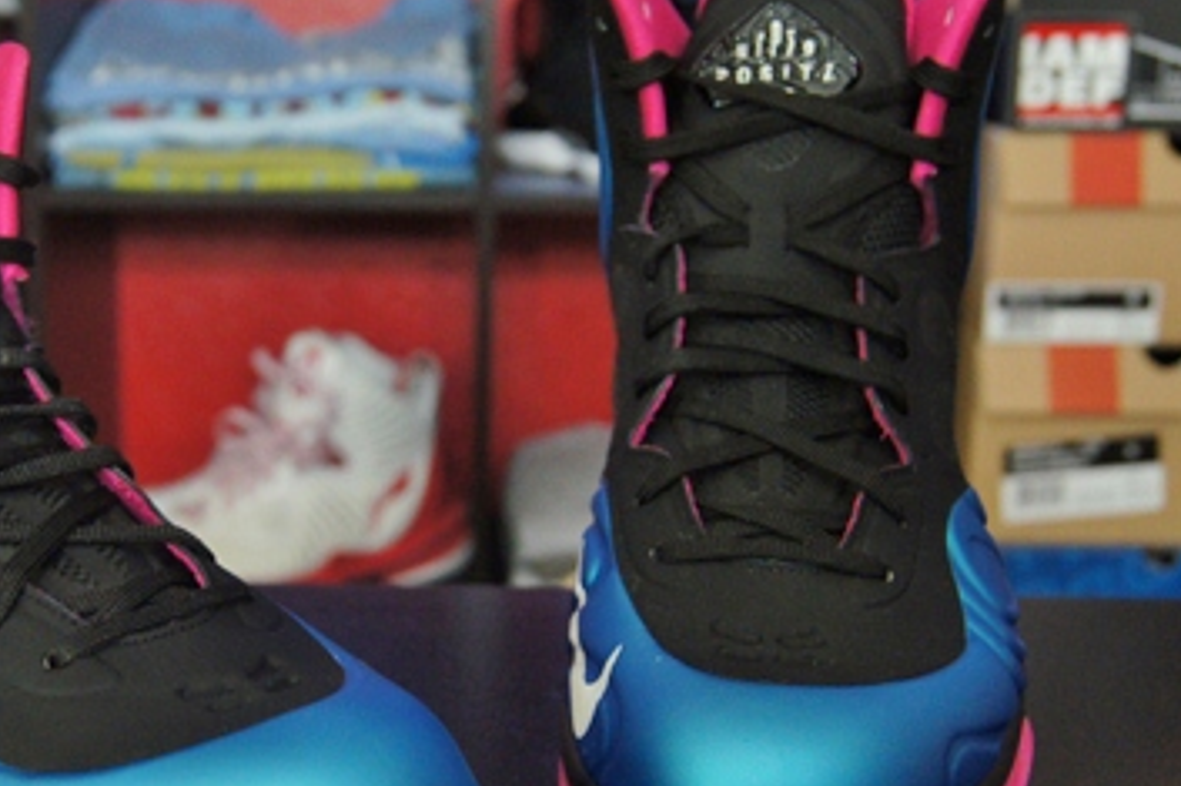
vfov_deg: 21.2
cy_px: 513
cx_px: 345
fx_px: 2098
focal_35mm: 64
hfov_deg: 31.1
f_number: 4
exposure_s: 1/30
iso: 1600
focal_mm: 26
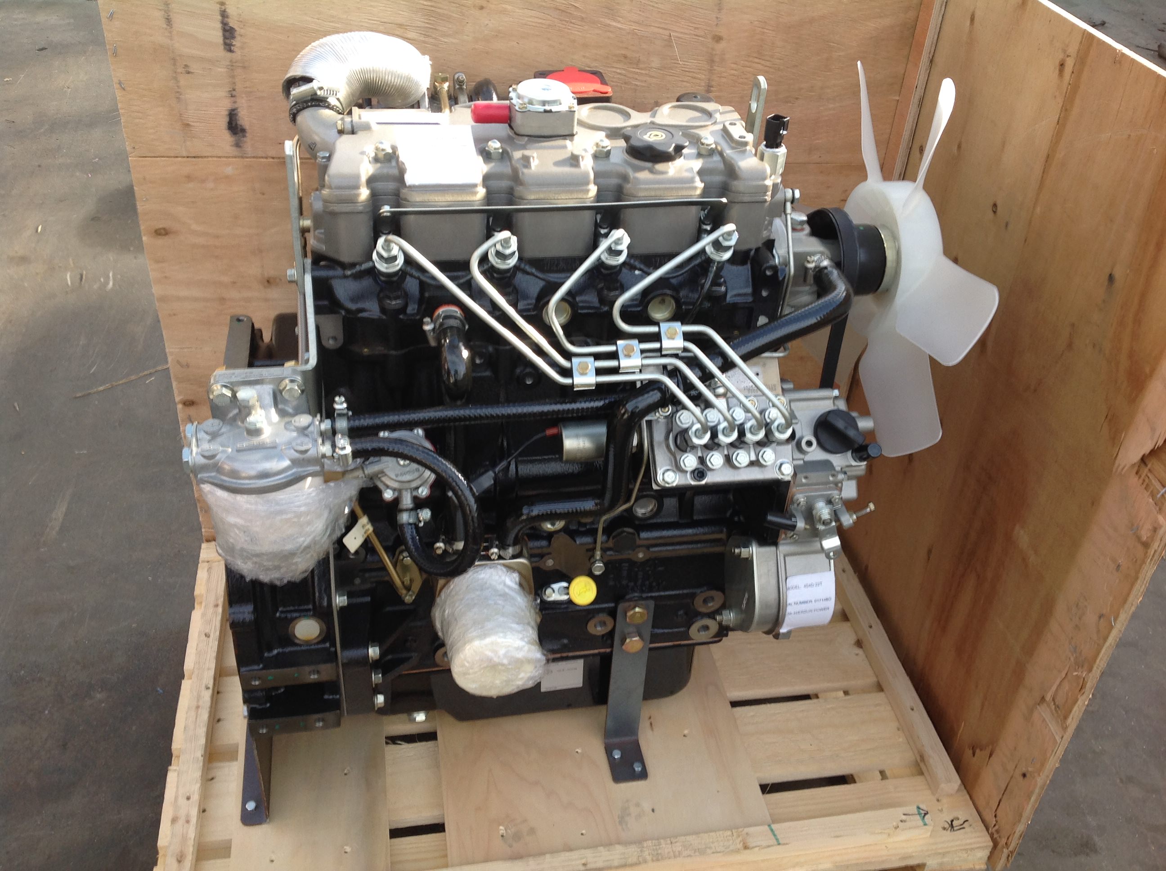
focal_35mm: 35
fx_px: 1177
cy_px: 436
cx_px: 583
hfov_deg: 52.7
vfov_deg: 40.6
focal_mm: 4.28
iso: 50
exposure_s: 1/258
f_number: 2.4
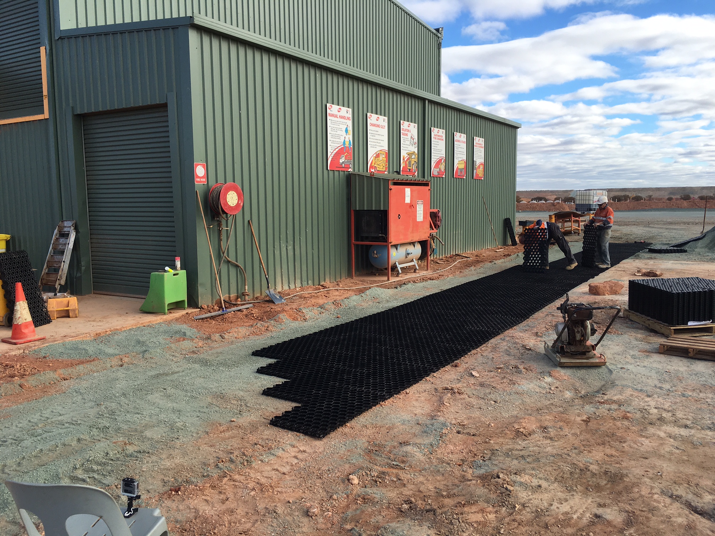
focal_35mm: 29
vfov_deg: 48.2
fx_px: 599
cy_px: 268
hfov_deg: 61.7
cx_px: 358
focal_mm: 4.15
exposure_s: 1/836
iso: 25
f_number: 2.2
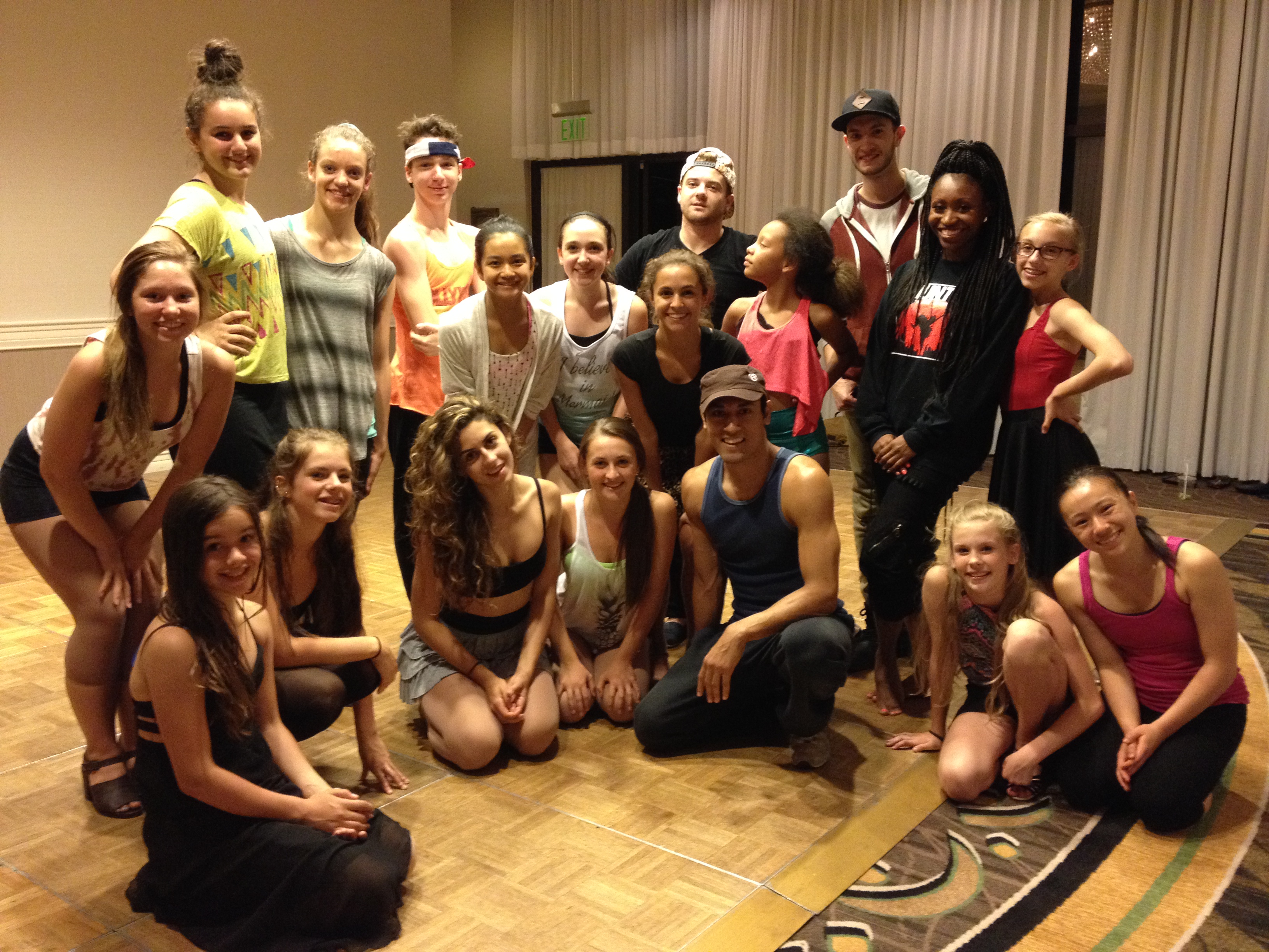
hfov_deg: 52.6
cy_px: 476
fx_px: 1283
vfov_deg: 40.7
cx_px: 634
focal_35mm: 35
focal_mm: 4.28
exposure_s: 1/20
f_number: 2.4
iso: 320
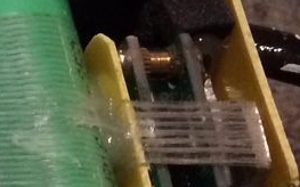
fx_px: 1561
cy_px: 249
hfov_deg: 9.6
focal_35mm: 191
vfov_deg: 6.8
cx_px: -452
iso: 250
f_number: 2.2
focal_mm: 4.15
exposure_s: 1/30
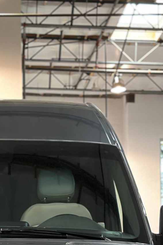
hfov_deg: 11.3
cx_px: -4
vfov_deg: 16.4
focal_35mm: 120
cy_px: 286
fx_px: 815
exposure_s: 1/60
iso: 320
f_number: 1.78
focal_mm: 6.86
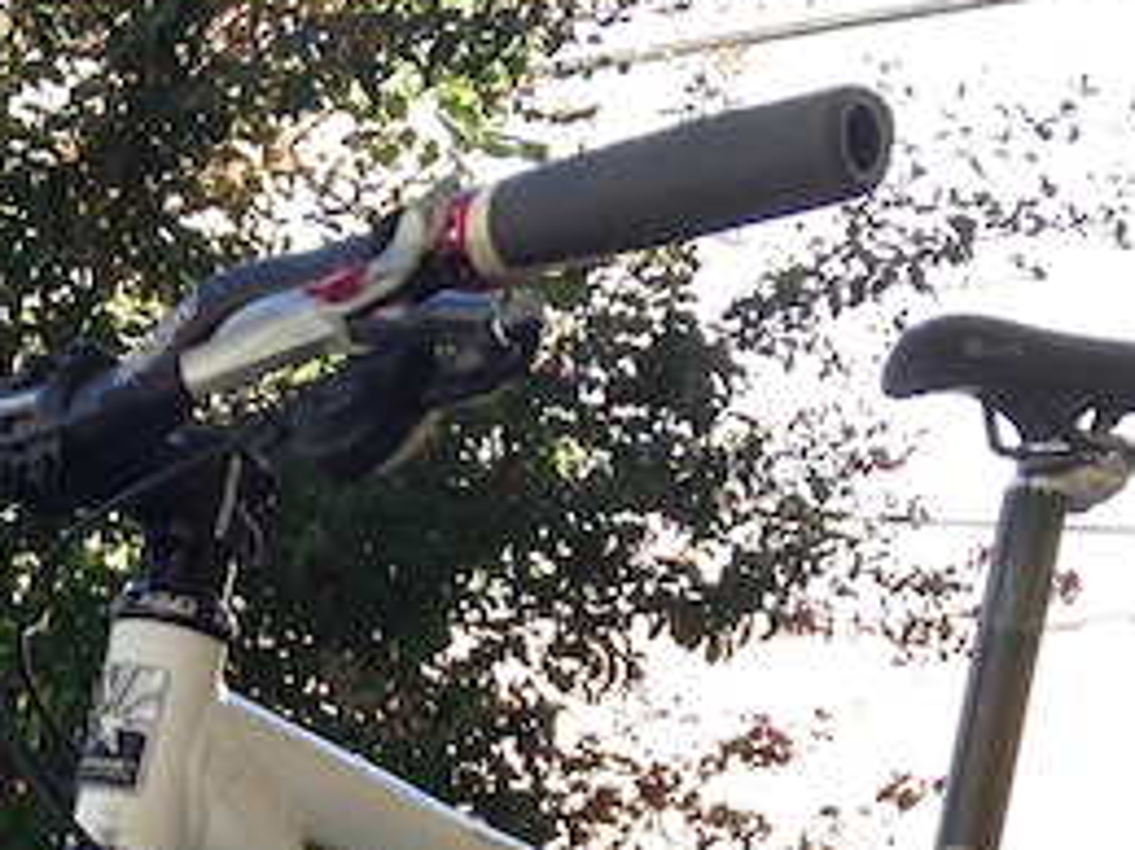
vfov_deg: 13.7
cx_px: 105
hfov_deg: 18.9
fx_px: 3343
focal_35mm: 102
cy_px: 1249
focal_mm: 4.12
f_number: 2.4
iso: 50
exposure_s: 1/239
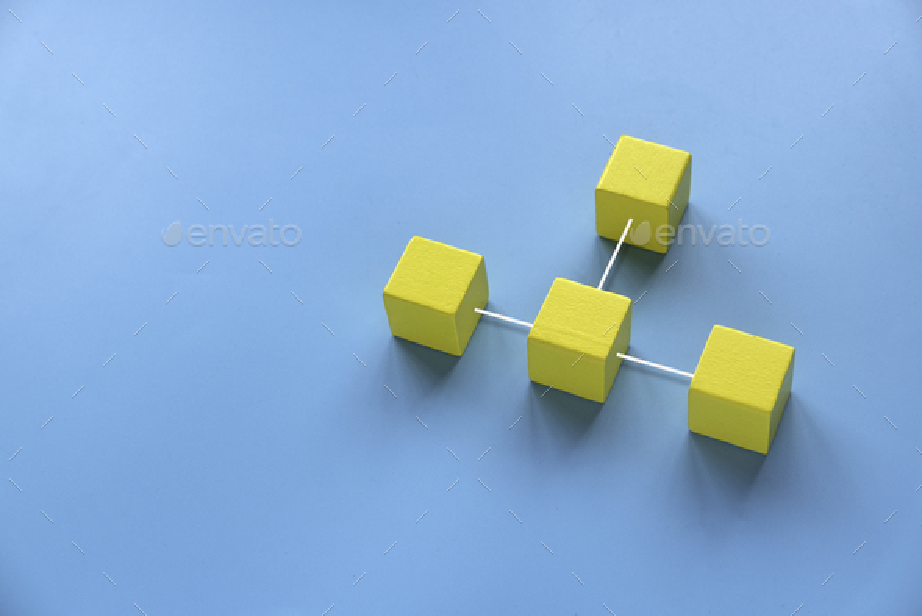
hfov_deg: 35.6
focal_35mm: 56
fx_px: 1435
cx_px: 461
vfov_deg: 24.2
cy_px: 308
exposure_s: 1/125
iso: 200
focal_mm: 25.4
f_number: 4
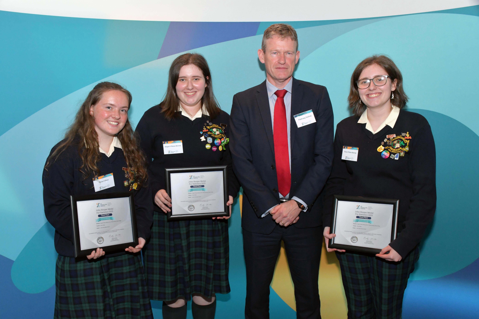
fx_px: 519
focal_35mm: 39
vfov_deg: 34.2
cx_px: 240
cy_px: 160
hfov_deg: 49.6
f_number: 10
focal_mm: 26
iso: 2000
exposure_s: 1/60
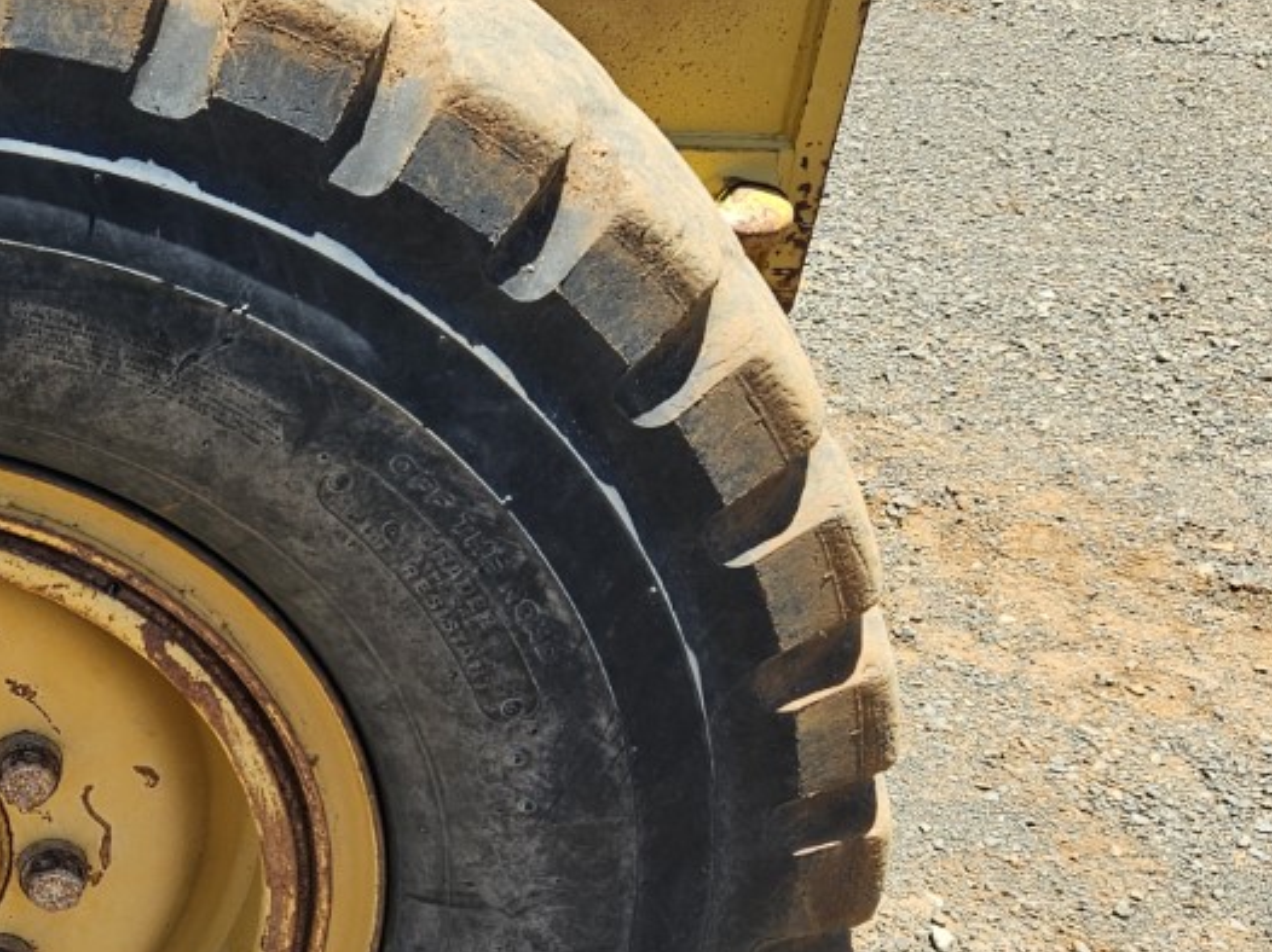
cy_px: 696
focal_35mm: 63
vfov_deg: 23.1
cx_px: -160
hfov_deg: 27.8
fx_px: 2314
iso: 25
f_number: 1.8
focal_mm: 5.4
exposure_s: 1/596
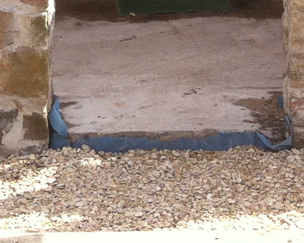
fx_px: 1467
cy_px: -287
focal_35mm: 163
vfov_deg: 8.8
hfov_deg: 11.8
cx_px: 224
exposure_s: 1/503
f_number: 2.8
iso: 80
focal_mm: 3.85
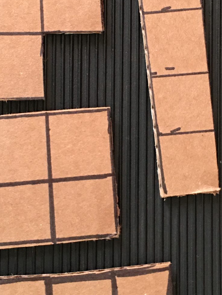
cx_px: 101
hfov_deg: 19.4
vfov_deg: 25.5
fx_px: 650
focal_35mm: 76
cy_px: 97
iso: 125
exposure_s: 1/15
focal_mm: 4.15
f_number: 2.2
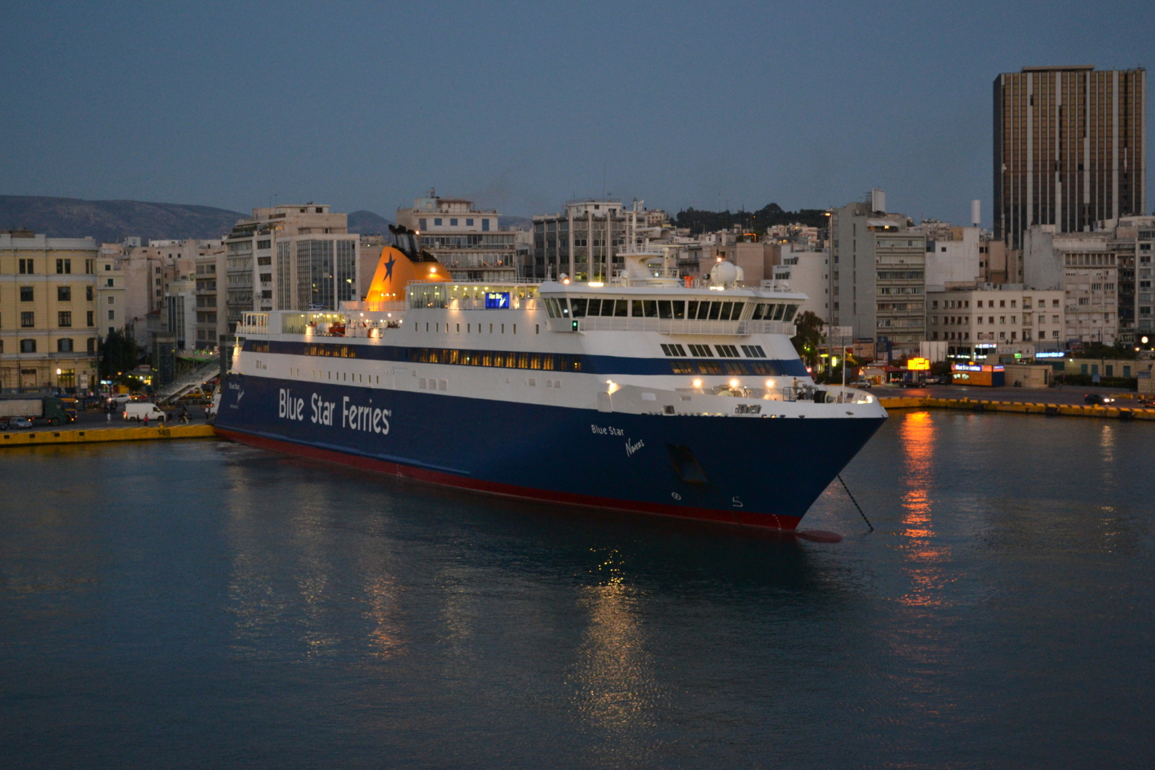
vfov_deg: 23.8
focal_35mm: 57
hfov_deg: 35.1
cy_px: 385
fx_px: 1829
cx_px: 578
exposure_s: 1/30
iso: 1600
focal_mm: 38
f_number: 5.6
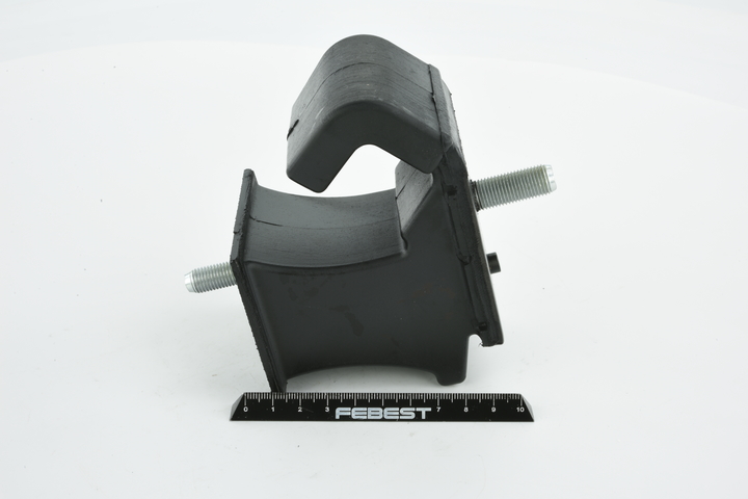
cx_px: 374
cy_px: 250
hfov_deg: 33.4
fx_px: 1247
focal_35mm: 60
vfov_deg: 22.6
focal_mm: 60
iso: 64
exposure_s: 1/2.5
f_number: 29
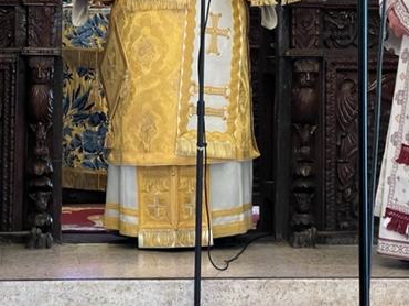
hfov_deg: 14.8
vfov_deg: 11.1
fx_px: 1571
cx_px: 177
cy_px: 44
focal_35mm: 133
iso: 640
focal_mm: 9
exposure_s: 1/50
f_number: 2.8
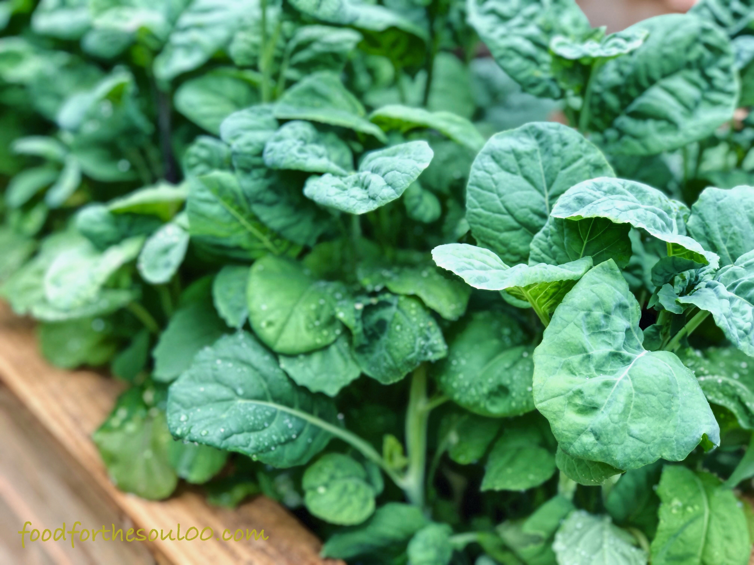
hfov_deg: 33.8
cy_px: 282
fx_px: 1242
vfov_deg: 25.7
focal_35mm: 57
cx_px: 377
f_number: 2.8
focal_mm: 6.6
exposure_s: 1/120
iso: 32
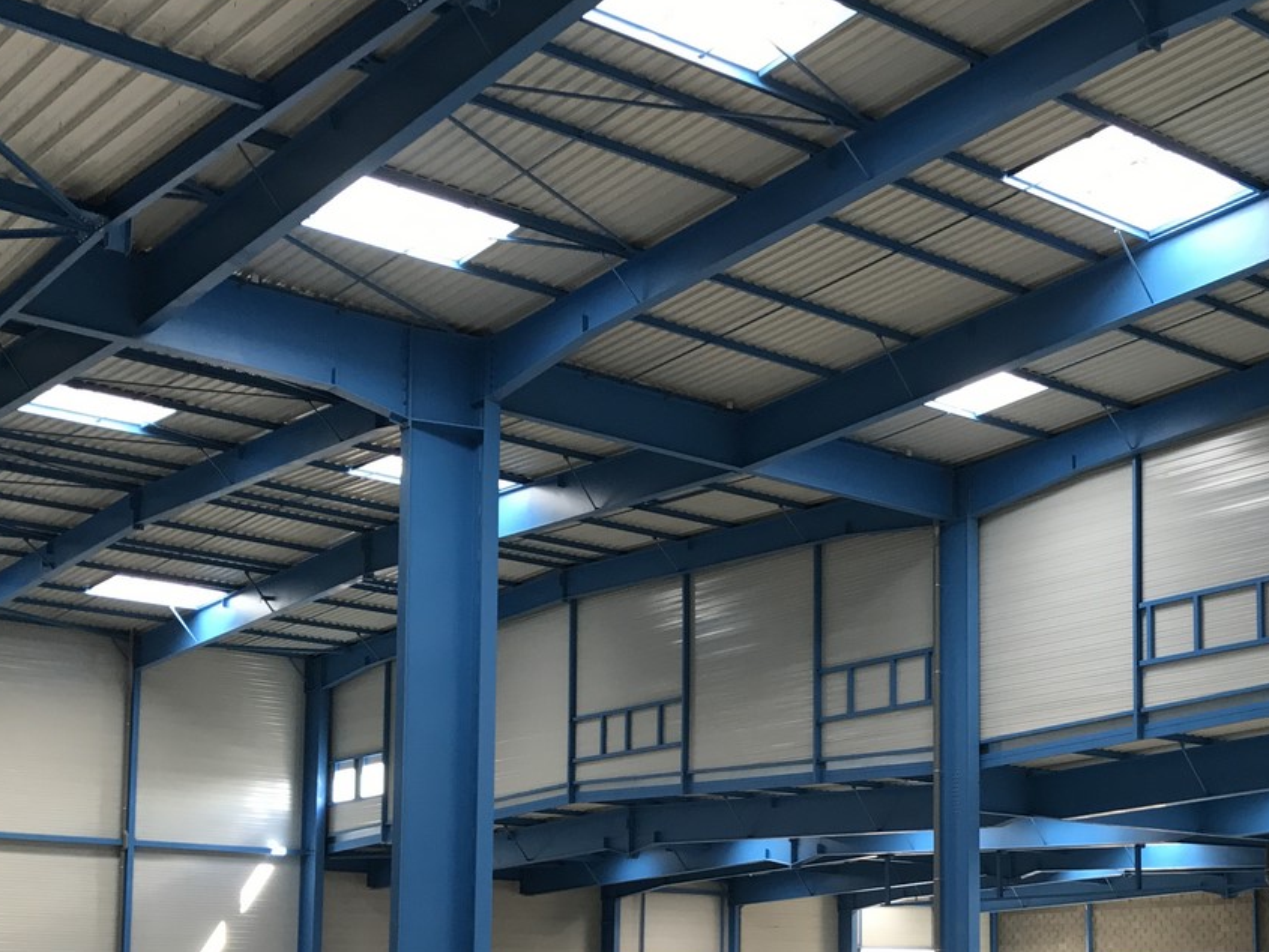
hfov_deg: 35.7
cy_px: 838
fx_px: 1943
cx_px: 868
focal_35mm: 53
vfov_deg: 26.7
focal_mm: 3.99
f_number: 1.8
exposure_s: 1/100
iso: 40
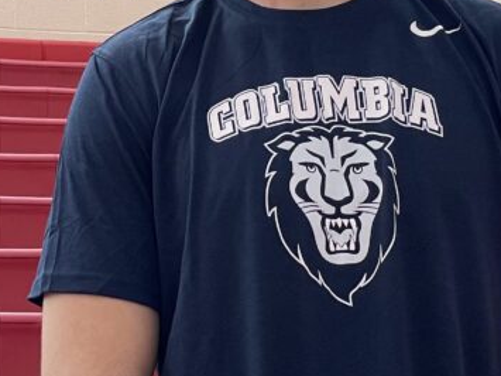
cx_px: 48
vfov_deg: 9.7
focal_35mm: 150
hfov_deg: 13.1
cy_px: -112
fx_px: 2170
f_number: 2
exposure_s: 1/120
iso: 80
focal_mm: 6
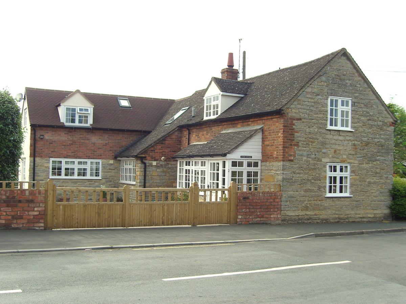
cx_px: 203
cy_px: 152
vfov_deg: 32.9
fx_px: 516
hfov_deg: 42.9
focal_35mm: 44
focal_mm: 9.4
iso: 100
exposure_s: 1/125
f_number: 8
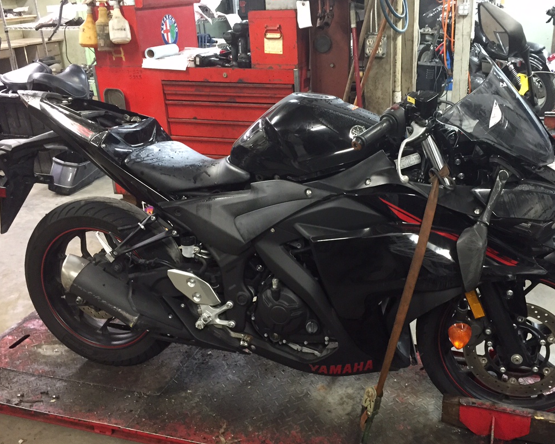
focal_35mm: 36
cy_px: 228
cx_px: 319
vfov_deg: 41.2
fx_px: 591
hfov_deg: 50.1
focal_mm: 4.15
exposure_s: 1/17
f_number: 2.2
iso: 250
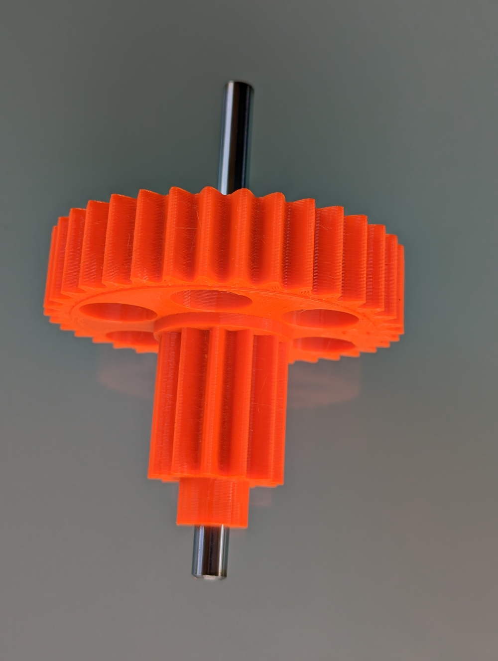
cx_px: 249
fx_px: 918
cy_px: 330
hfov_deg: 30.3
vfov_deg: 39.6
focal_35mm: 48
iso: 47
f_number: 1.85
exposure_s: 1/986
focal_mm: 6.81
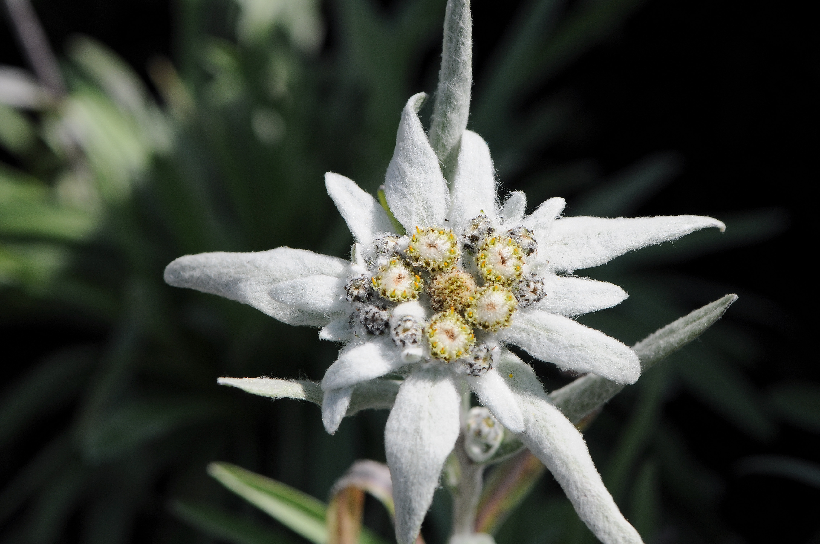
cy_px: 272
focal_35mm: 158
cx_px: 410
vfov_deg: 8.7
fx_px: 3583
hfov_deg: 13.1
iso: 200
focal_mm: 105
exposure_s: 1/400
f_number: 10
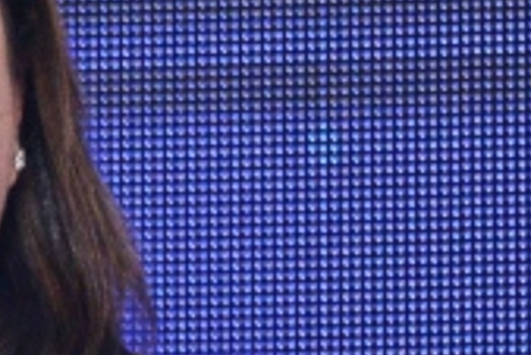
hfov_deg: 1.9
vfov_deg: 1.3
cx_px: -283
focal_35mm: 1088
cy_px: 526
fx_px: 16061
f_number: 5.6
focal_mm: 180
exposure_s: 1/200
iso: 3200
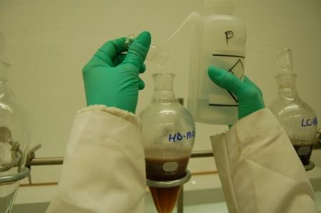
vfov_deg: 43.5
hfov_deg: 62.0
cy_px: 106
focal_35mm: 30
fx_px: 267
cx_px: 160
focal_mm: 20
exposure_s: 1/50
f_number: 3.8
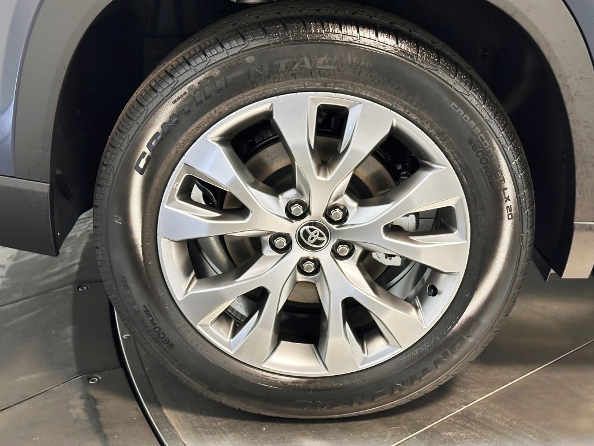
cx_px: 297
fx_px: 824
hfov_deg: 39.7
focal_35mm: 48
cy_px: 223
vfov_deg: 30.3
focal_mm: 6.86
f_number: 1.78
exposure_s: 1/30
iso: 500
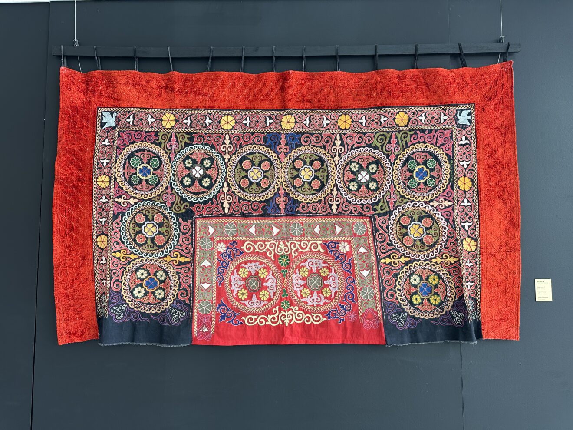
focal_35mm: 24
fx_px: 397
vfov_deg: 56.8
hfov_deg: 71.6
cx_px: 286
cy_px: 215
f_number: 1.78
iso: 125
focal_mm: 6.86
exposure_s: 1/100
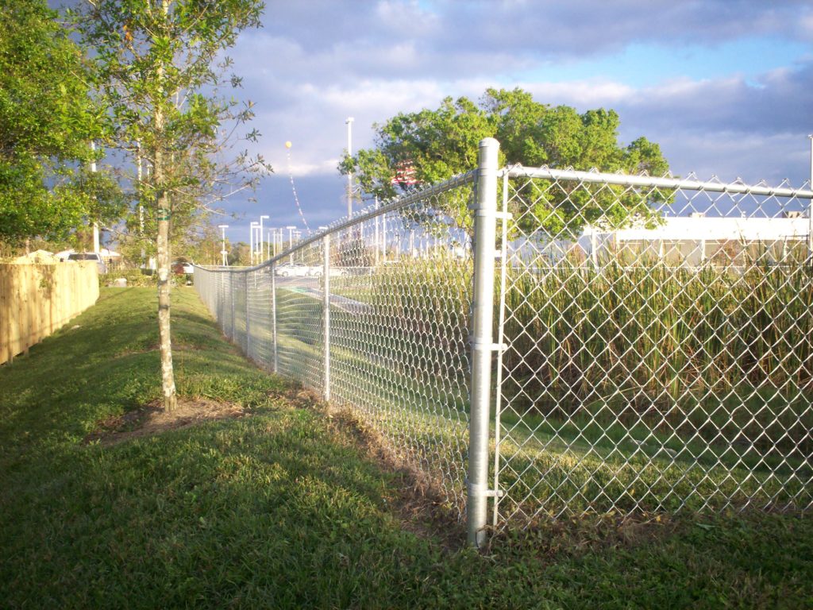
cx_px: 406
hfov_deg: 51.4
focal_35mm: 36
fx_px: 846
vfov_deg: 39.7
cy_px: 305
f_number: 4.5
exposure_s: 1/136
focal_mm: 6
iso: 100
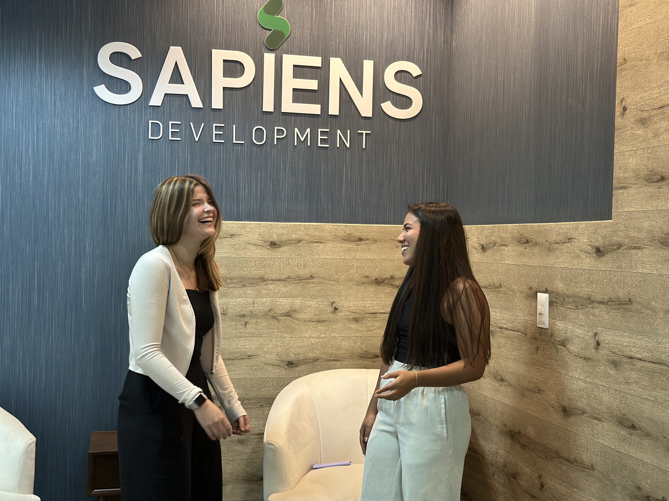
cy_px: 250
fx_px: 928
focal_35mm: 48
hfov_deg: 39.7
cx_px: 334
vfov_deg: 30.3
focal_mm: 6.86
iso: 400
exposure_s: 1/60
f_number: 1.78
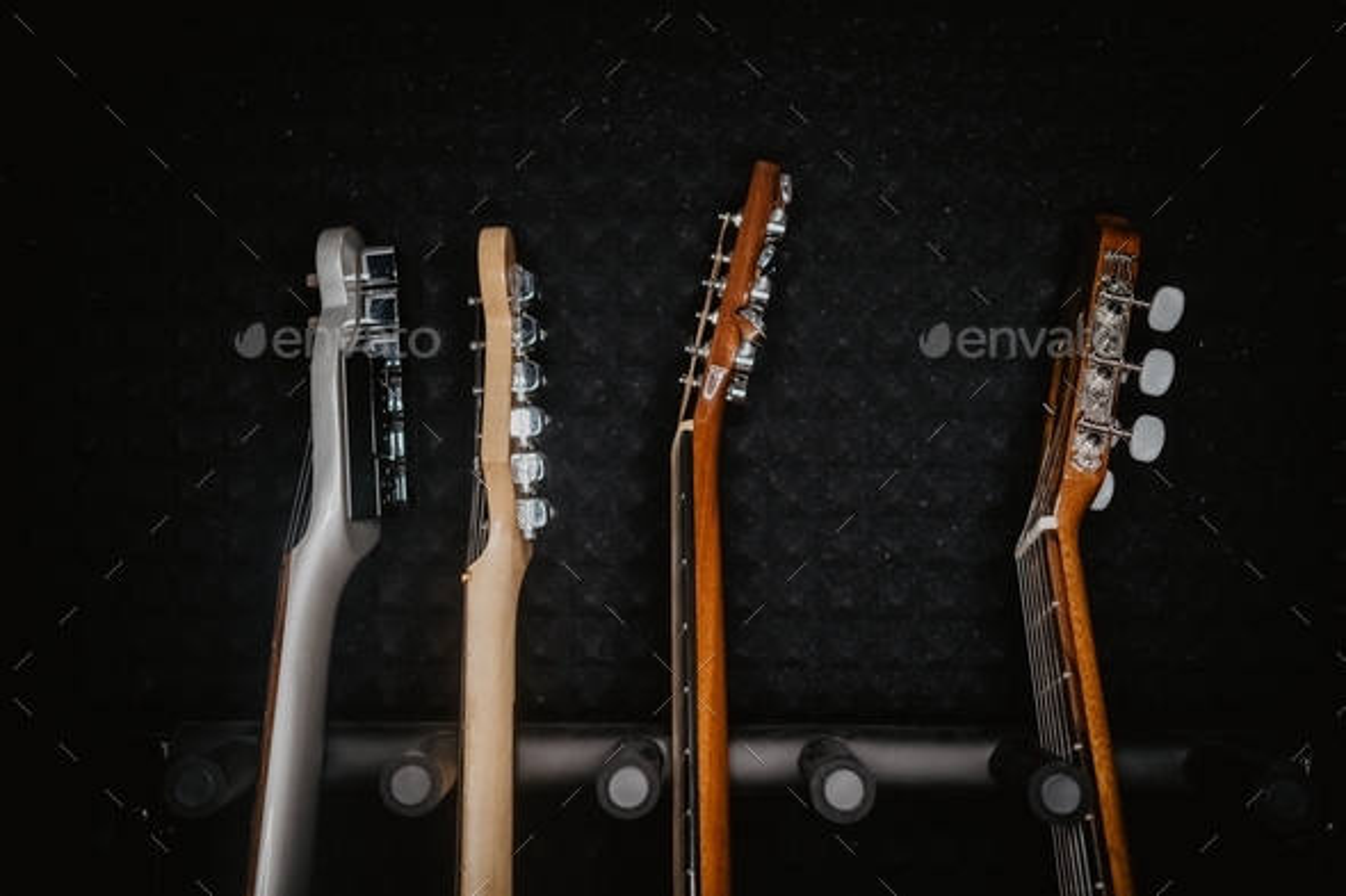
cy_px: 448
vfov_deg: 37.8
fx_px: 1308
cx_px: 673
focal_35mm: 35
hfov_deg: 54.4
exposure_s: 1/125
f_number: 2.5
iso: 1250
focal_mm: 35
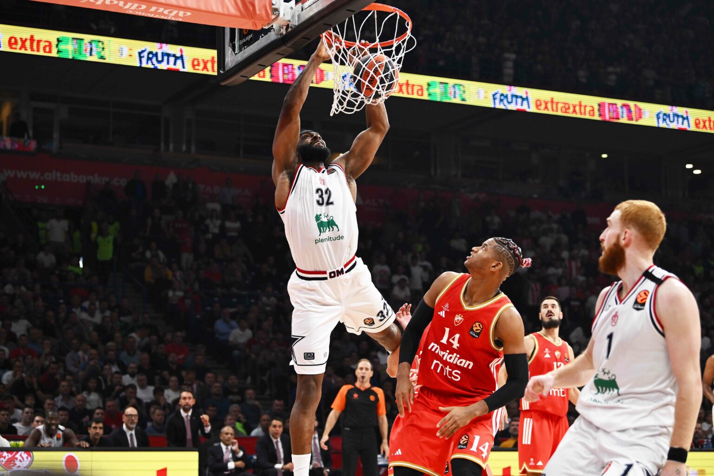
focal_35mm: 70
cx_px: 357
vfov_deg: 19.5
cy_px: 238
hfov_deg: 28.8
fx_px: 1388
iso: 2000
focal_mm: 70
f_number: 3.5
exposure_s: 1/2000
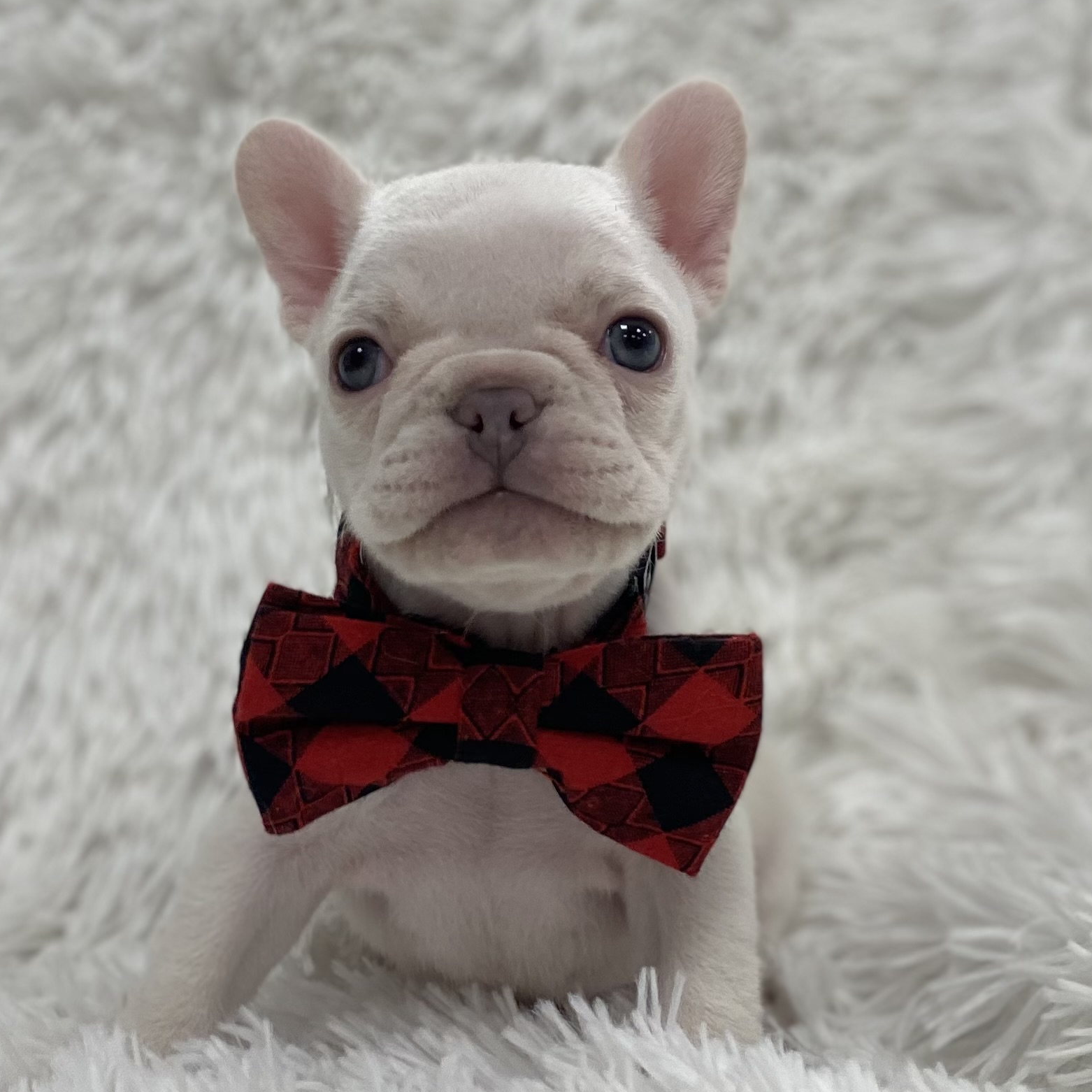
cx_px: 485
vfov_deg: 52.5
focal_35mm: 31
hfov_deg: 52.4
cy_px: 544
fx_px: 1106
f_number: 1.8
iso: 80
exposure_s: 1/120
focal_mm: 4.25
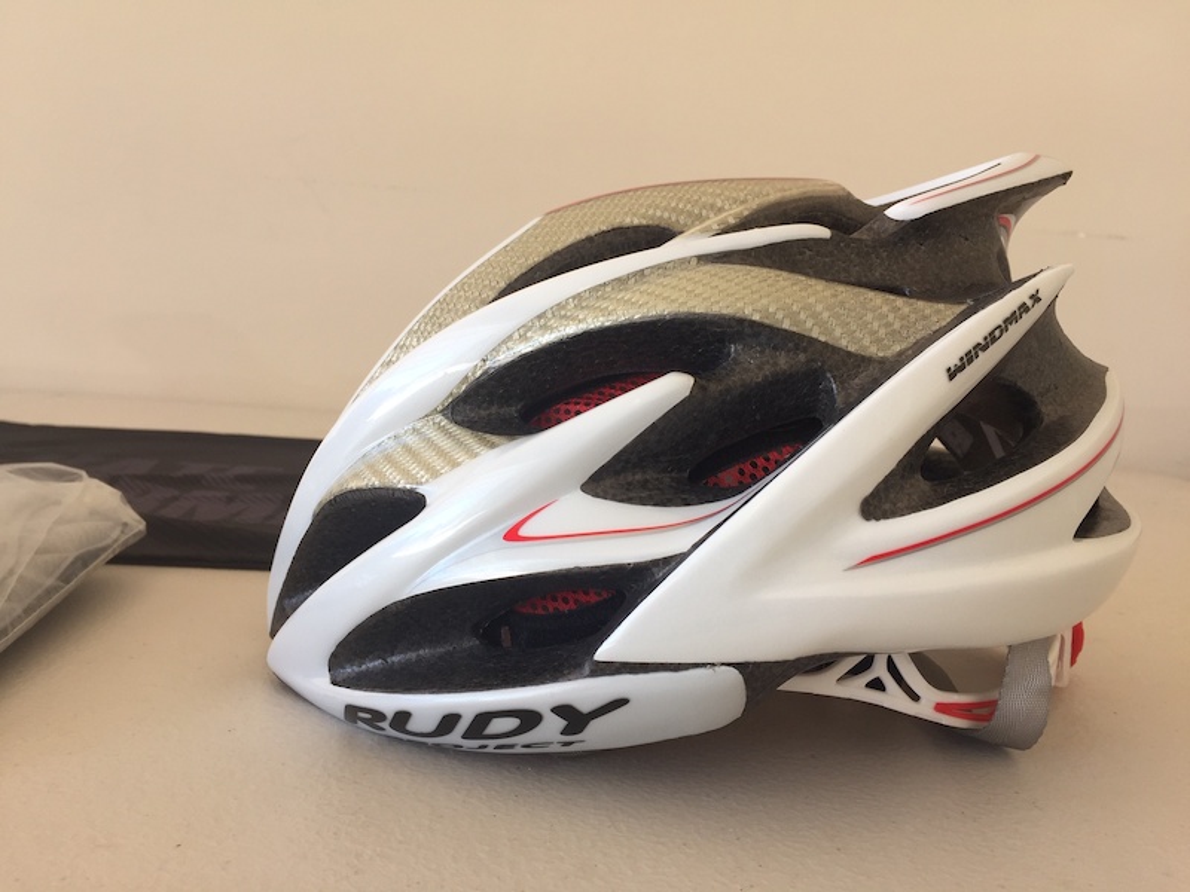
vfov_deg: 48.2
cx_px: 595
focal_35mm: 29
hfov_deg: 61.7
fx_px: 997
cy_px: 446
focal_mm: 4.15
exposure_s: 1/150
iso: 32
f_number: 2.2
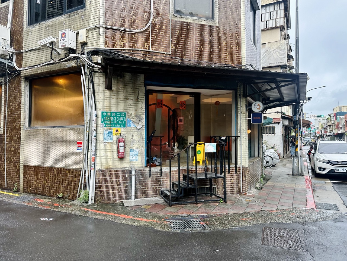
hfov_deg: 71.6
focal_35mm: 24
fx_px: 241
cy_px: 130
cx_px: 174
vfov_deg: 56.8
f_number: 1.78
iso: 100
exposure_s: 1/159
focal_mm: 6.86
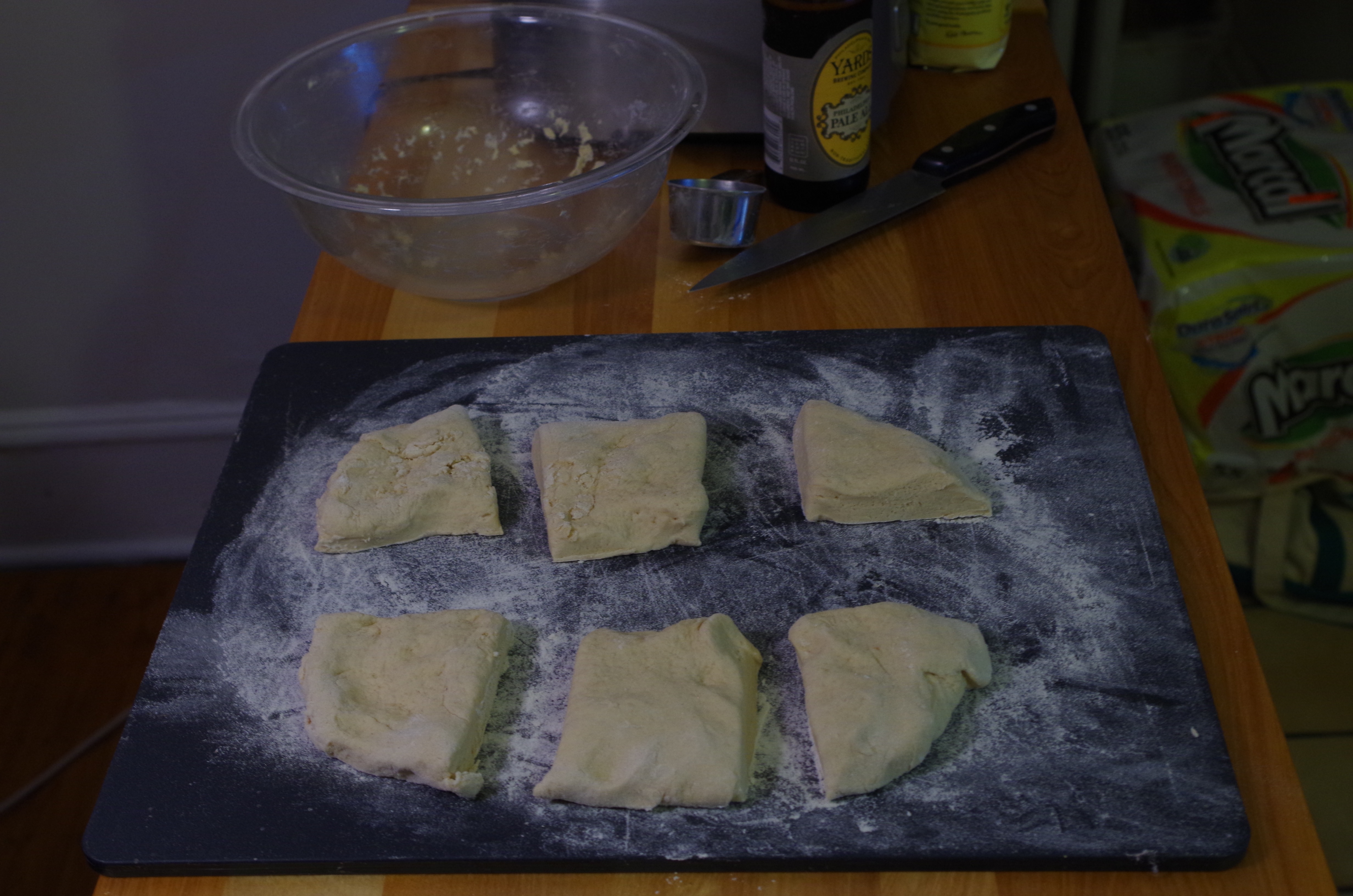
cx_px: 676
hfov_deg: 40.4
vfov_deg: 27.4
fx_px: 1838
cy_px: 448
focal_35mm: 49
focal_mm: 32.5
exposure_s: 1/15
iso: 800
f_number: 5.6
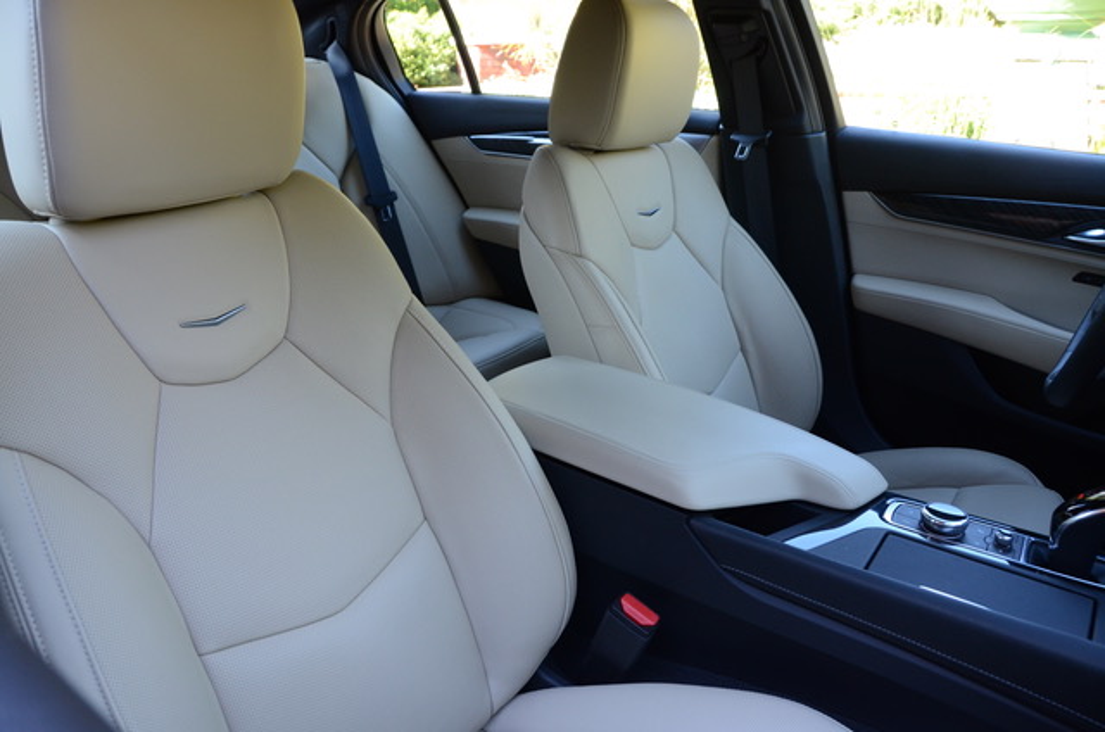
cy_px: 366
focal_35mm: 27
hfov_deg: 67.5
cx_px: 552
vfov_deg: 47.7
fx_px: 827
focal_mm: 18
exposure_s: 1/125
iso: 800
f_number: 5.6
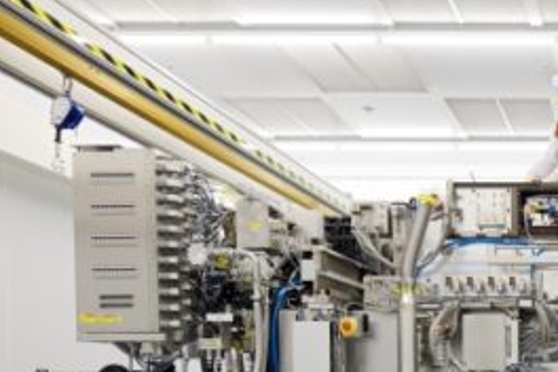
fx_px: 527
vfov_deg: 34.5
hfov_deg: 43.2
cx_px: 615
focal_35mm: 34
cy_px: 390
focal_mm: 14
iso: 400
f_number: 5.6
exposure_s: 1/50
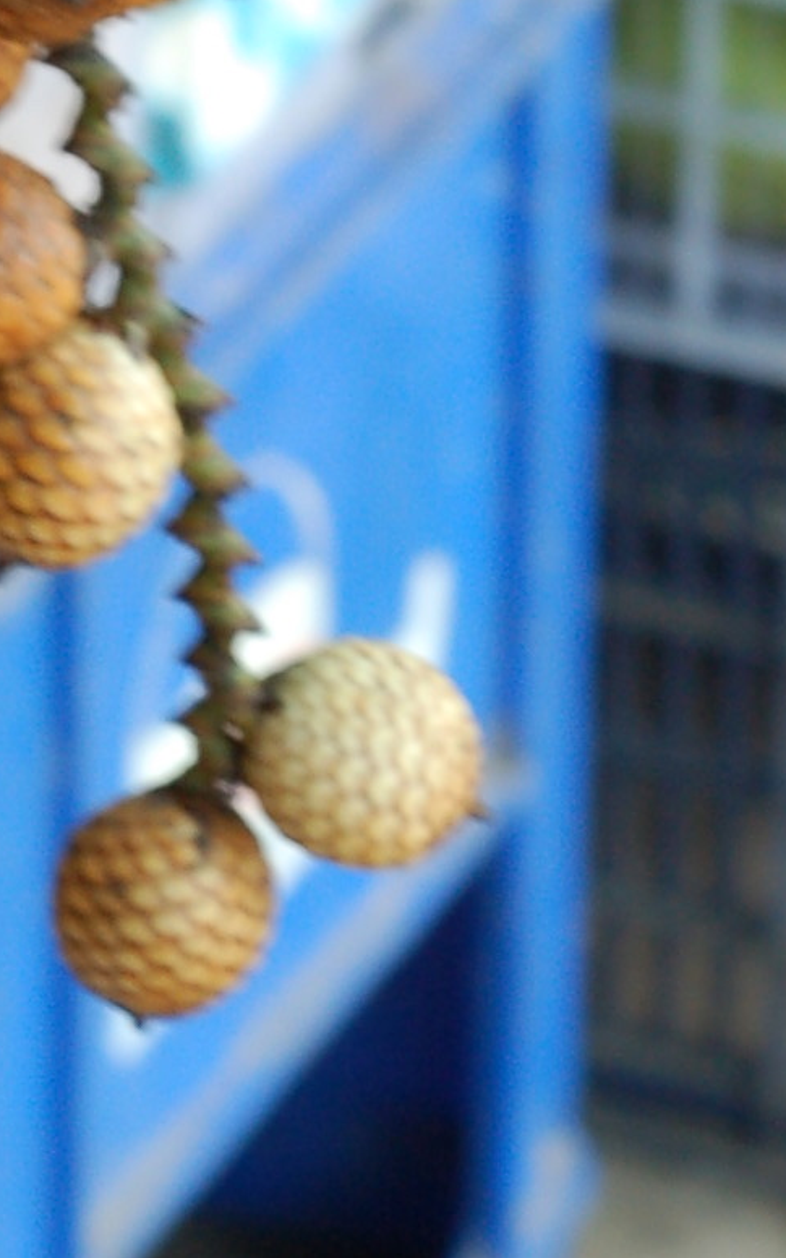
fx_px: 10145
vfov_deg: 7.0
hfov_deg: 4.4
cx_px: -489
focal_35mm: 296
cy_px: -627
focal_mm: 50
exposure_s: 1/60
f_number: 8
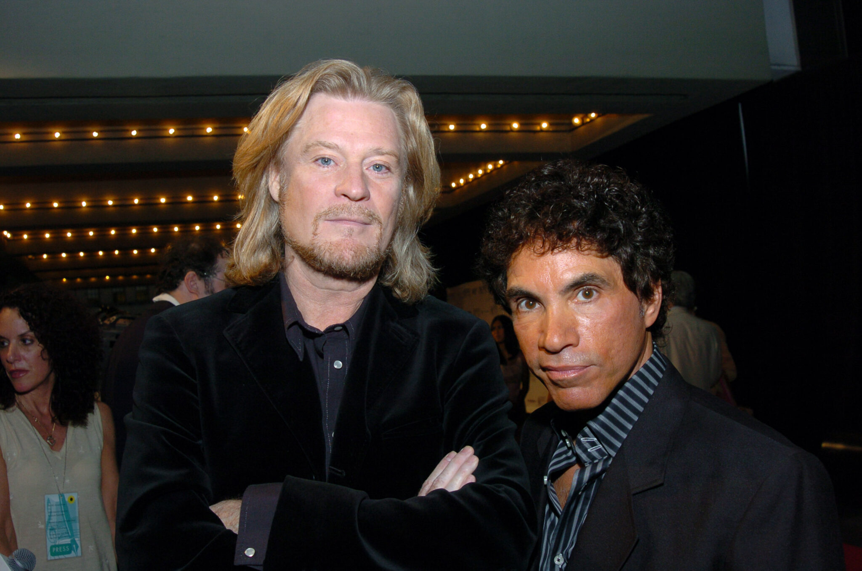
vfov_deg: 36.7
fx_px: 860
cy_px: 286
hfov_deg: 53.2
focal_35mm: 36
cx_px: 431
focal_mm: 24
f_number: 6.3
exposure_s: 1/160
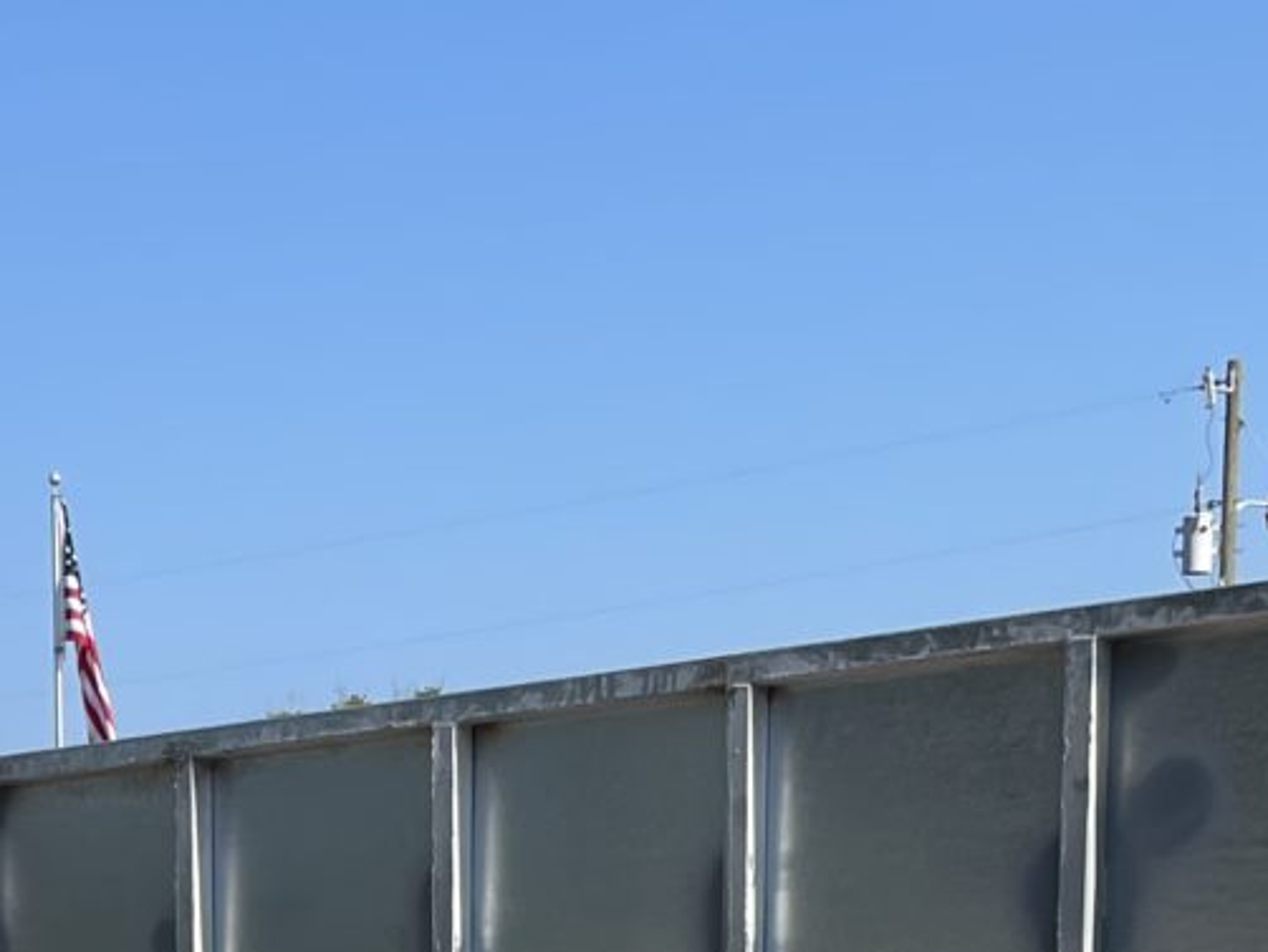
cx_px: 0
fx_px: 3885
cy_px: 1838
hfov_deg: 18.1
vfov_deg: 12.5
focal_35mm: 106
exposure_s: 1/3401
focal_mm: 4.2
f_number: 1.6
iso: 32
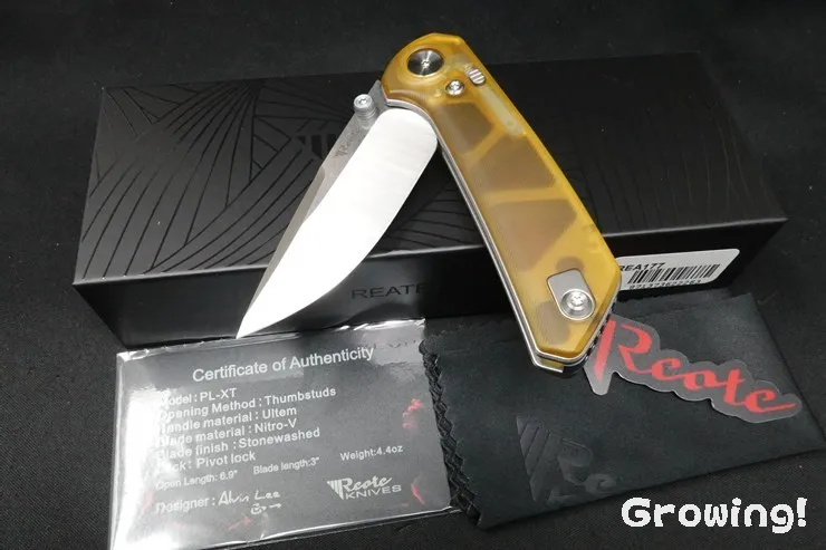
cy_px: 275
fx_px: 665
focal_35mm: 29
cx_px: 413
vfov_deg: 44.9
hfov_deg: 63.7
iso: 2000
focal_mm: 10.83
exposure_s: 1/30
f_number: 11
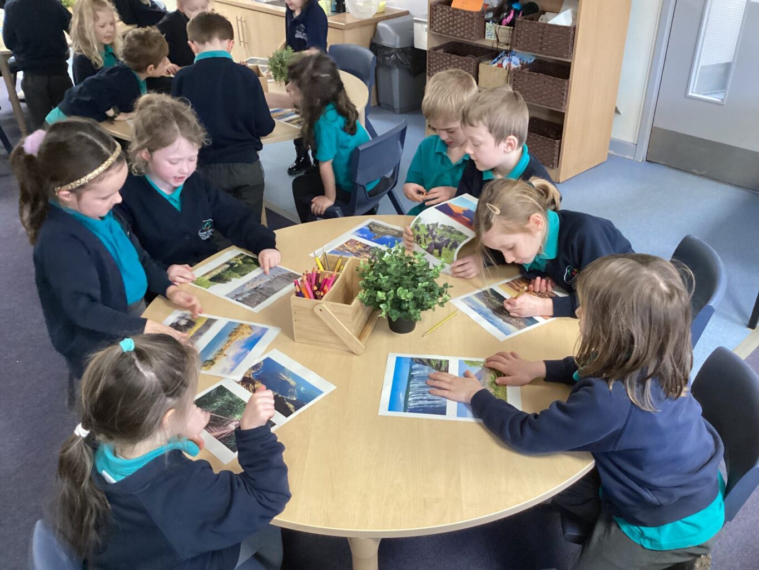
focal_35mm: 31
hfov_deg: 58.3
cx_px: 380
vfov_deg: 45.4
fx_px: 680
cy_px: 285
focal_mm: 3.3
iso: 400
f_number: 2.4
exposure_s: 1/40
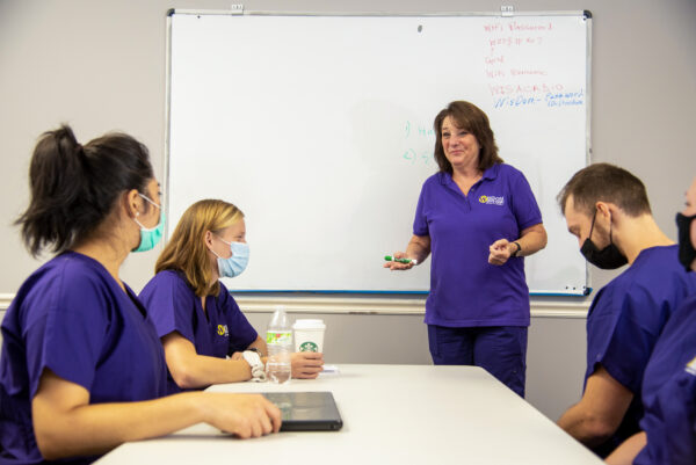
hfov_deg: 50.7
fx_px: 735
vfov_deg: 35.1
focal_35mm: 38
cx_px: 348
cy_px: 232
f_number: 4
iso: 900
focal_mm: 38
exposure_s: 1/80
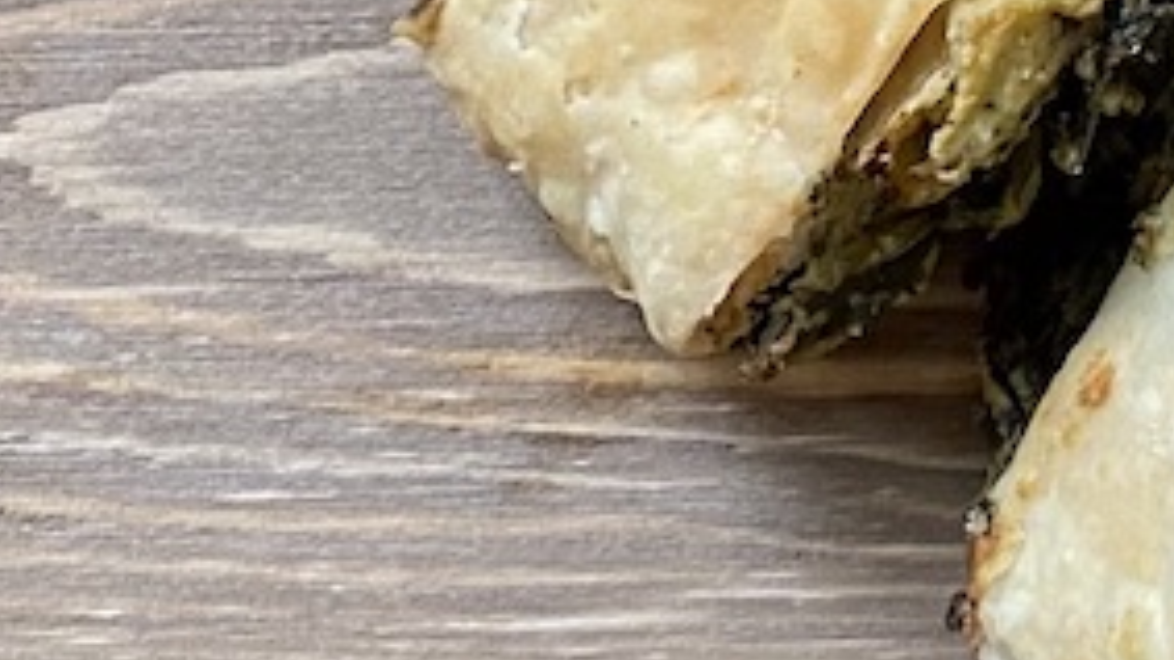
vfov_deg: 8.6
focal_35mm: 128
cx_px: 2053
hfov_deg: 14.8
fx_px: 3983
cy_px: -980
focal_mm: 4.25
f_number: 1.8
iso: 100
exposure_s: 1/60
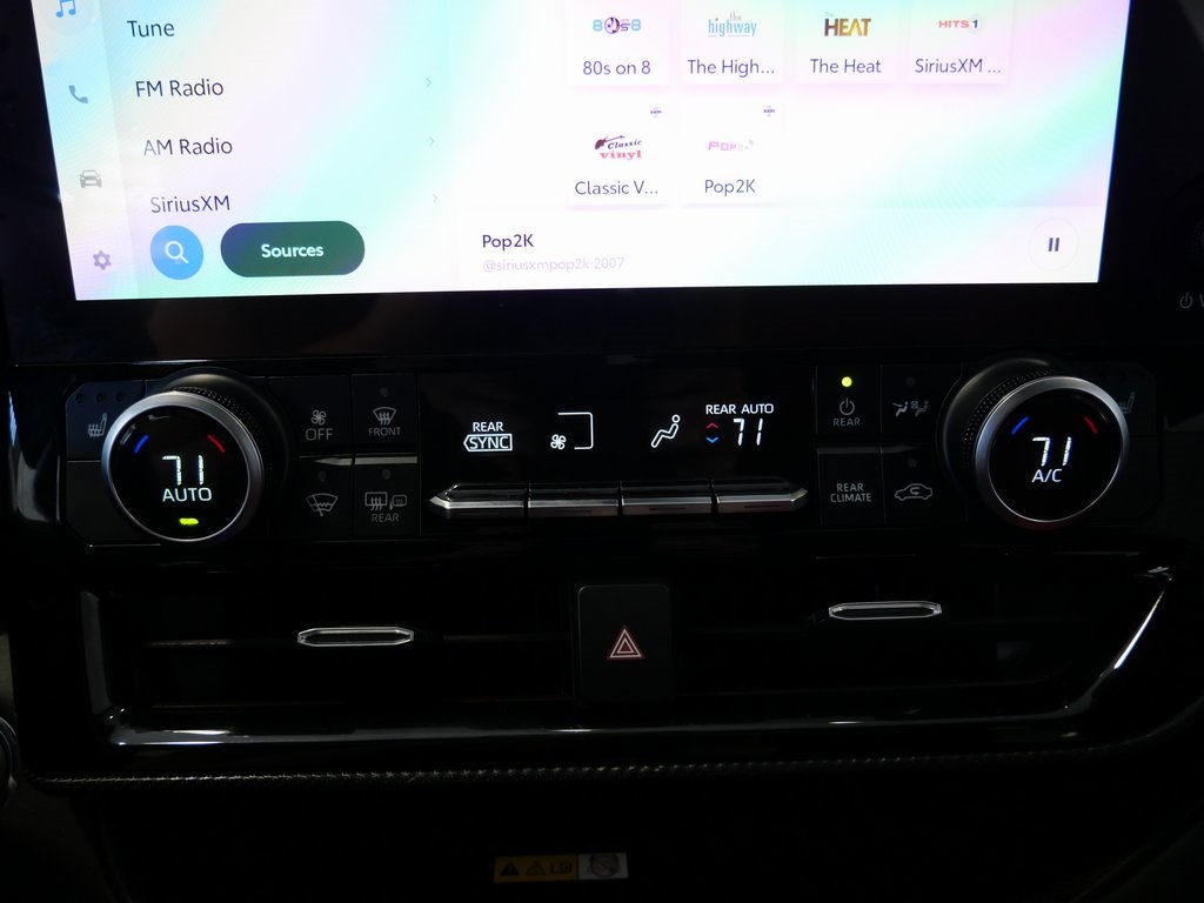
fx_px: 835
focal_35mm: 24
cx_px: 602
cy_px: 452
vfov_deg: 56.8
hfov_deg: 71.6
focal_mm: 12
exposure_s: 1/60
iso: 1250
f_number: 3.5
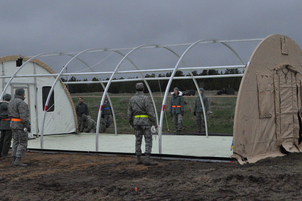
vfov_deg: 19.7
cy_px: 83
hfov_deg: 29.3
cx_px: 140
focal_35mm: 69
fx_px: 578
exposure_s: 1/640
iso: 3200
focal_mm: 34
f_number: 13
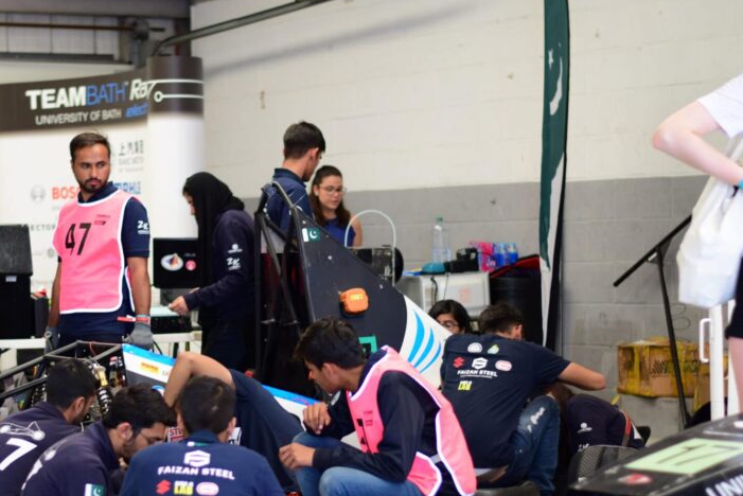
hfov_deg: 19.0
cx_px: 224
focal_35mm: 107
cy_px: 342
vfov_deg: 12.8
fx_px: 2209
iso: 100
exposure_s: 1/80
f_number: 1.8
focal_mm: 50
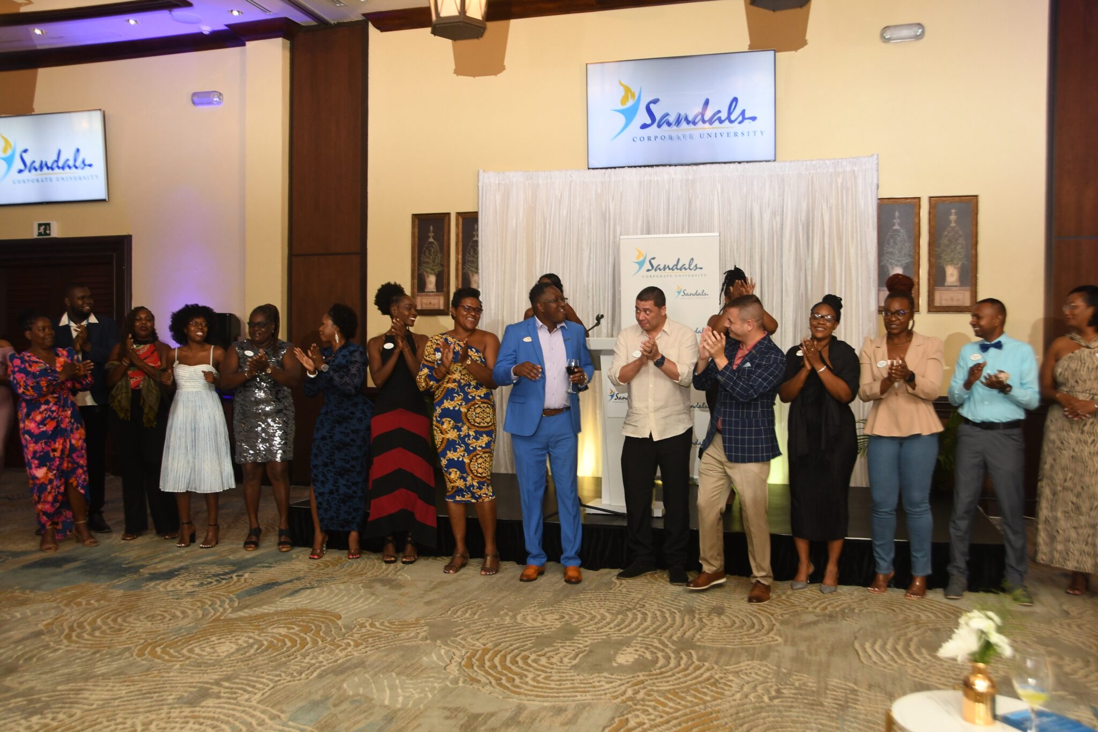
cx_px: 549
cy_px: 366
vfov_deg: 40.0
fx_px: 1006
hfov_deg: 57.2
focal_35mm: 33
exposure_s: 1/250
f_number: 4.5
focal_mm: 22
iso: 1000
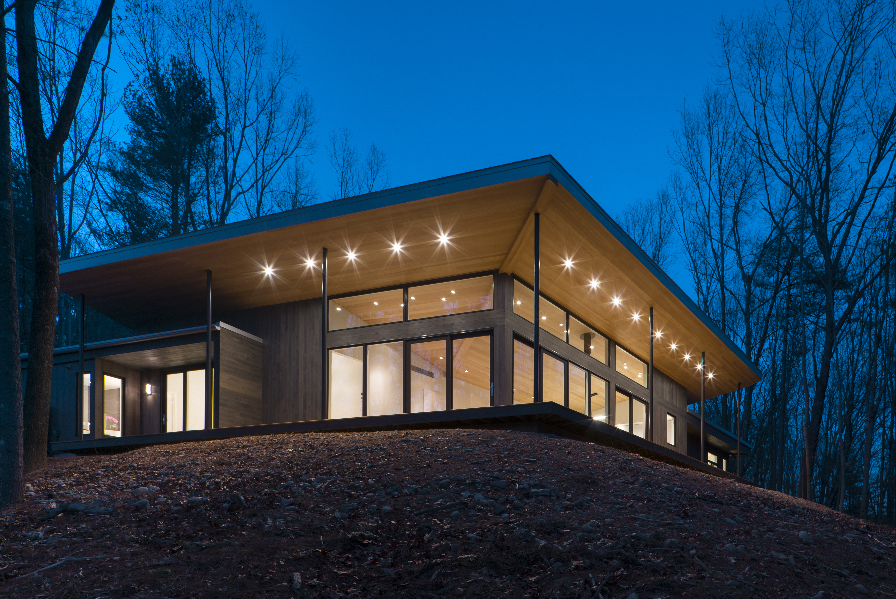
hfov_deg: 73.7
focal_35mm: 24
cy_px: 300
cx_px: 448
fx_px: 598
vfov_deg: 53.2
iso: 200
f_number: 13
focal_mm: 24
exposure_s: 8
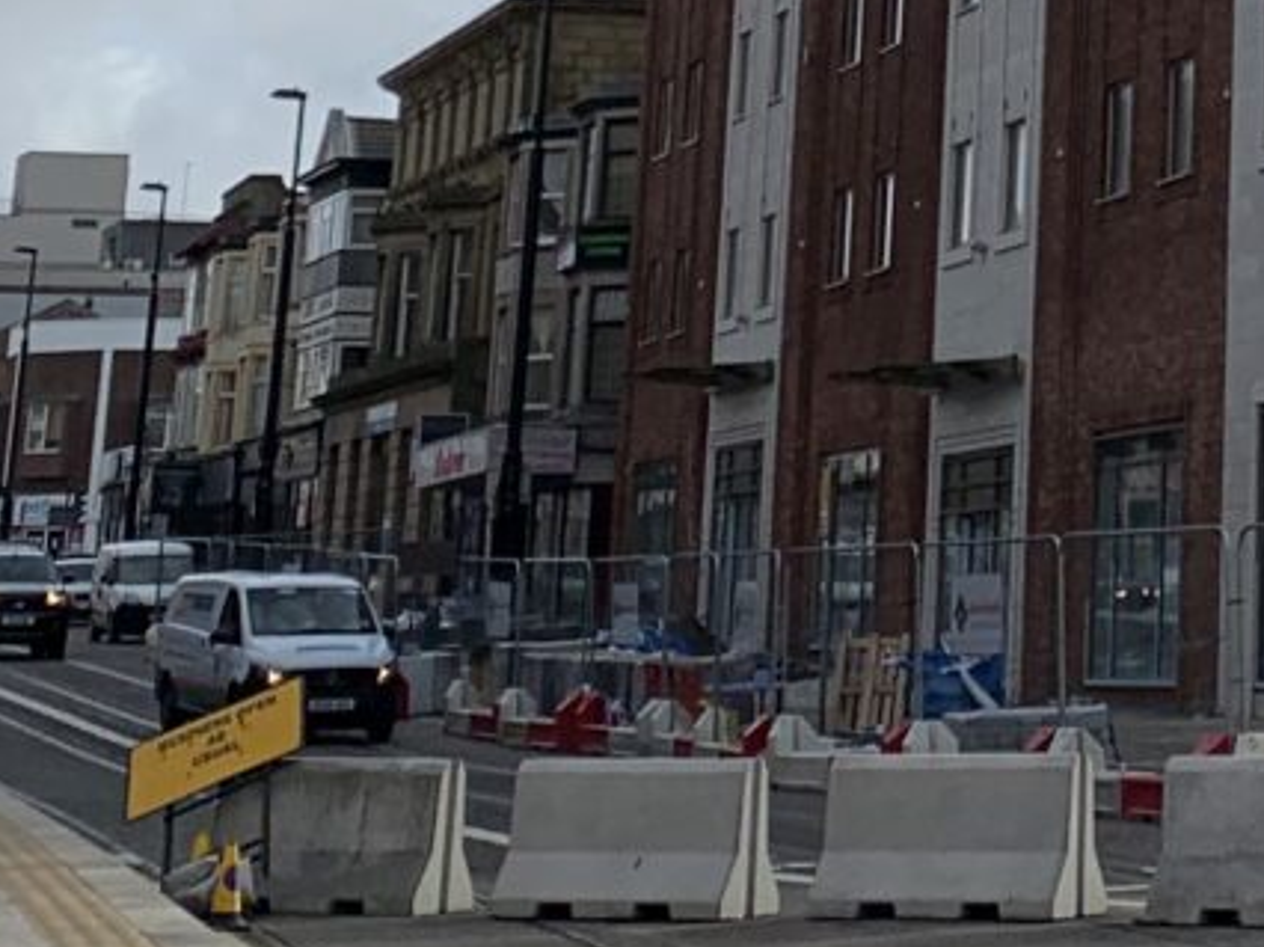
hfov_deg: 15.1
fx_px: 4562
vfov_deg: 10.7
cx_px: 1611
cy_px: -1033
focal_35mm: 125
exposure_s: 1/2075
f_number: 1.8
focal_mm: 4.25
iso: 25
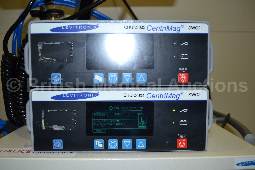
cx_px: 128
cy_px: 85
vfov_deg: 40.0
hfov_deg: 57.2
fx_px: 234
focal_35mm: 33
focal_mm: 22
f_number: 3.8
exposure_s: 1/60
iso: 250
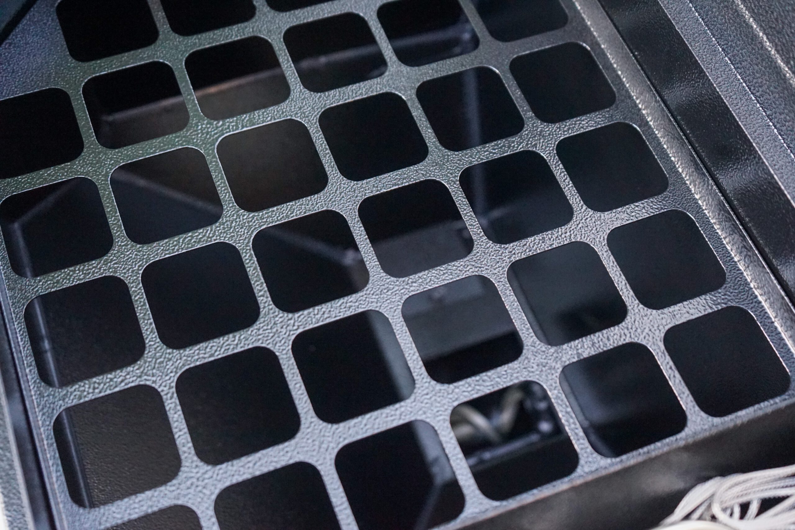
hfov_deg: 44.5
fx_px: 972
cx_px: 398
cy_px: 265
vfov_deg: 30.5
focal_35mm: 44
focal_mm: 44
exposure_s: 1/125
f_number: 4.5
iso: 6400
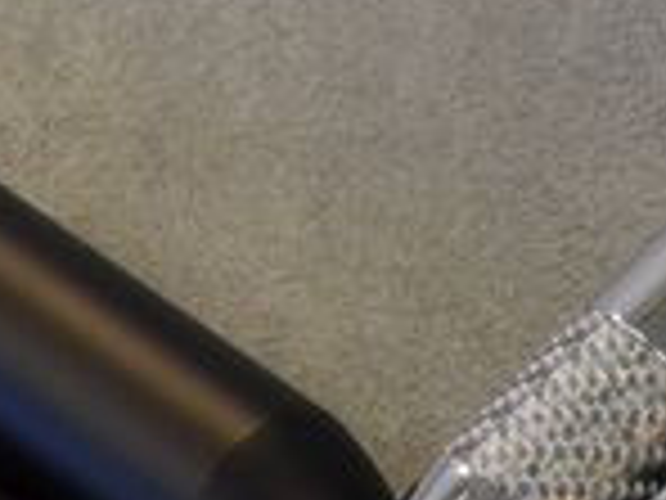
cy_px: 1090
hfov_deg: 6.1
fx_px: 6078
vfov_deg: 4.6
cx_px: -594
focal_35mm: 316
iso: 800
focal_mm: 27
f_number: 4
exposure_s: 1/160
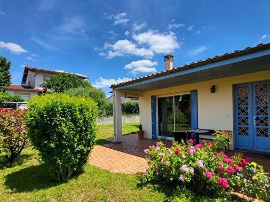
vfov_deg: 71.3
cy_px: 112
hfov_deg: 87.8
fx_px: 140
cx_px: 136
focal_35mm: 18
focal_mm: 1.74
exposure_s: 1/892
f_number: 2.2
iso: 32
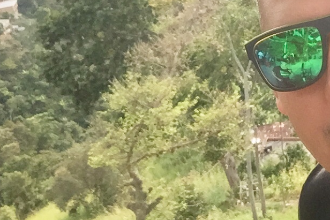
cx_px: 284
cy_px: 36
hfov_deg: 29.1
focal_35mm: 67
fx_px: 614
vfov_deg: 20.0
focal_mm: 2.65
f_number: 2.2
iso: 32
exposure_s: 1/219
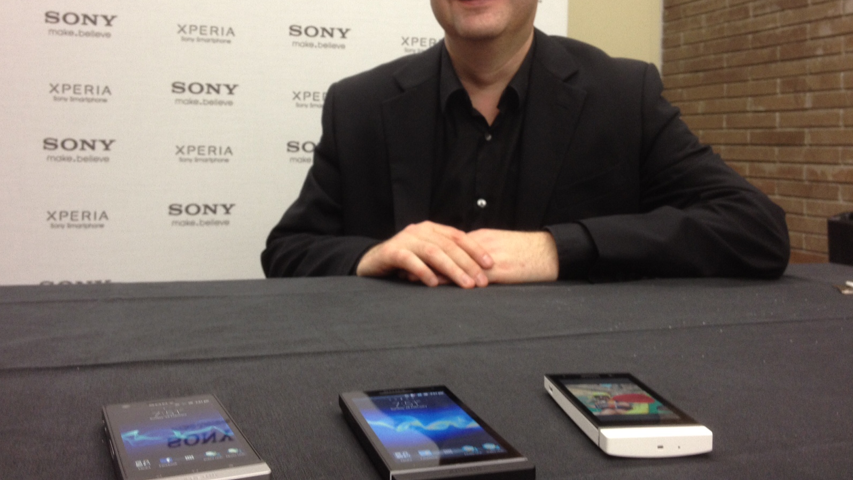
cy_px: 166
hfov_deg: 51.6
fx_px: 882
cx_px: 424
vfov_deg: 30.2
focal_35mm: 39
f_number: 2.4
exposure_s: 1/20
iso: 100
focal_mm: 4.28
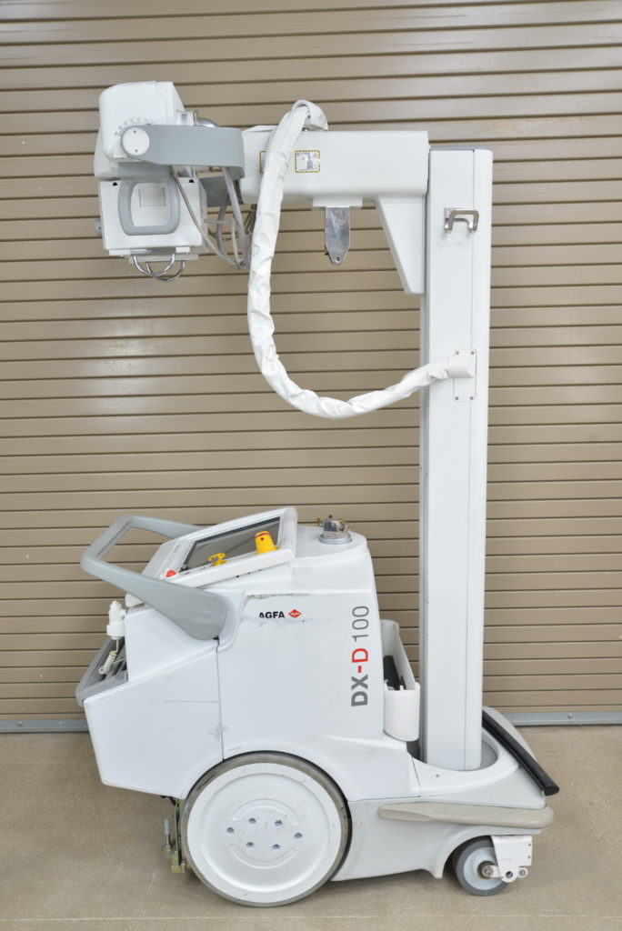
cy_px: 466
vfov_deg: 60.3
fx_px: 802
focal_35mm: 31
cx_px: 311
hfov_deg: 42.4
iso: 1000
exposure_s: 1/60
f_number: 6.3
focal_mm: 31
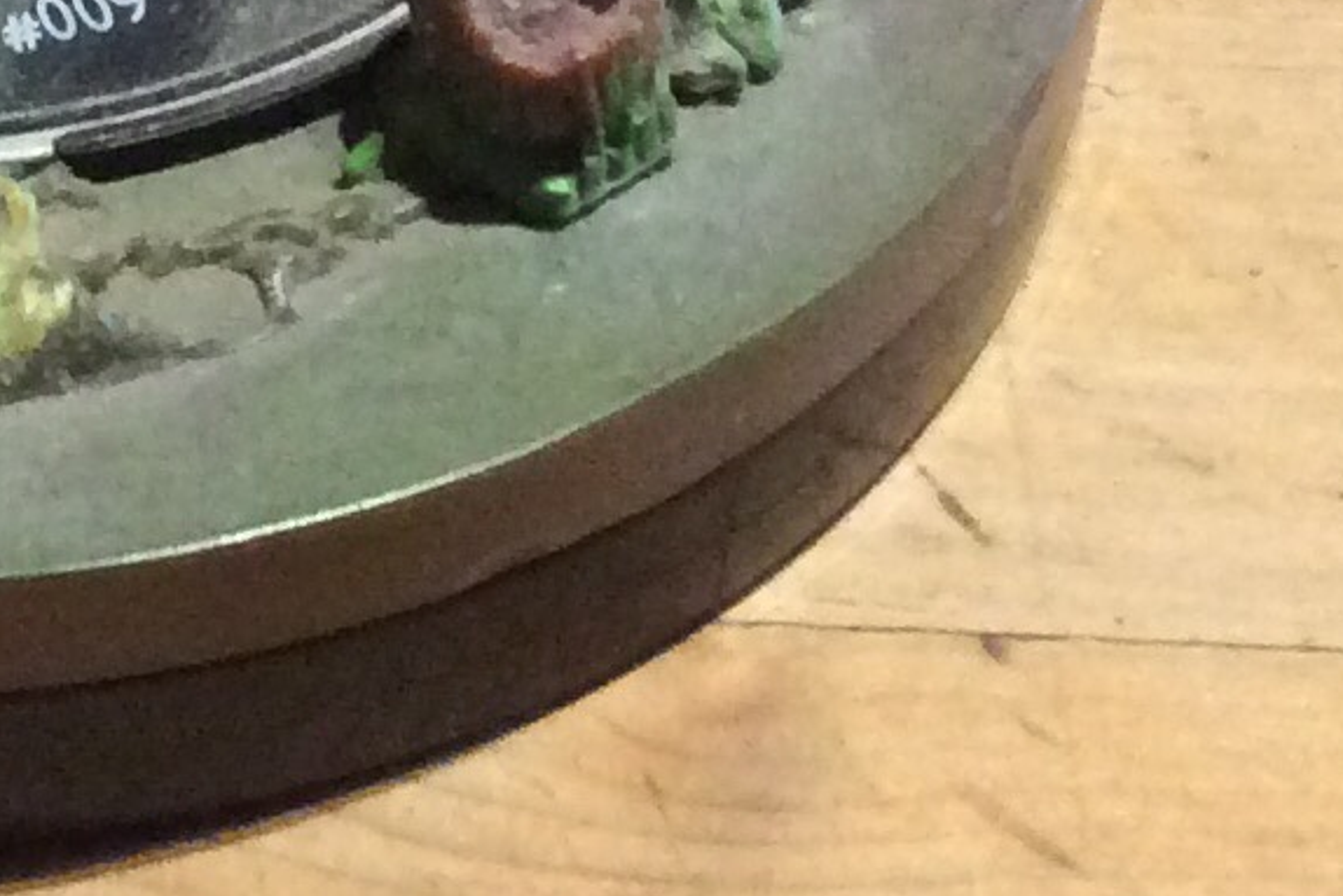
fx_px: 5597
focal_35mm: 150
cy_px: -1153
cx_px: -646
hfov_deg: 13.0
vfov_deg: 8.5
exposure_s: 1/25
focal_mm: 3.3
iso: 320
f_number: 2.4
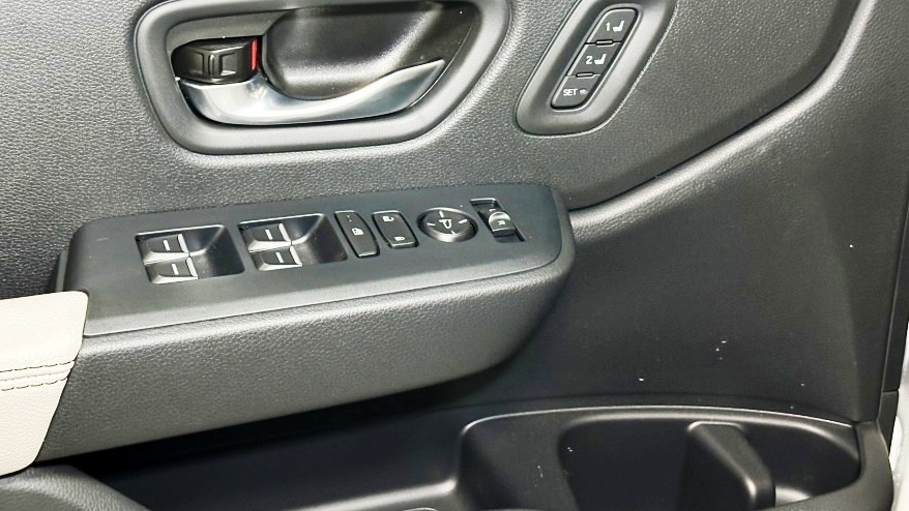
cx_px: 412
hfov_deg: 34.3
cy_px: 122
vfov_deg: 19.6
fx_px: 1470
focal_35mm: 61
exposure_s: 1/30
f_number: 1.78
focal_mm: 6.86
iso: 640
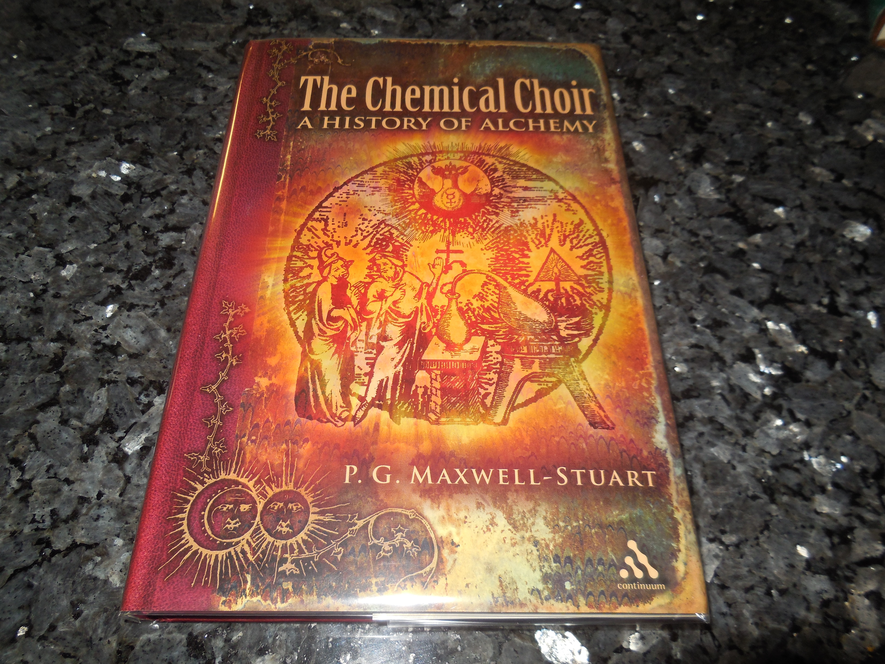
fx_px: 639
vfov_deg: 54.9
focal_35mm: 25
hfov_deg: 69.4
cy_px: 332
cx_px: 442
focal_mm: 4.5
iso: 125
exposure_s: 1/25
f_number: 3.1
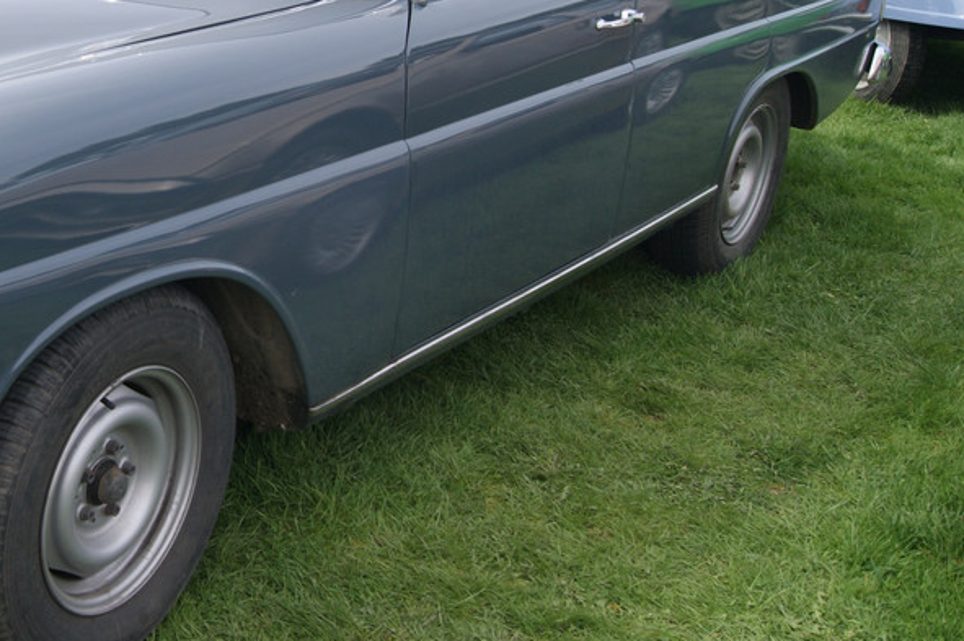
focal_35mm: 61
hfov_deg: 31.2
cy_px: 168
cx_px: 73
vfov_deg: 22.0
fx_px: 1632
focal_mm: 20
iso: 100
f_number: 9
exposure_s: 1/80
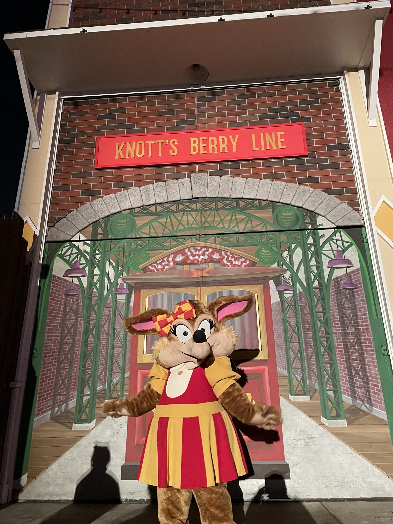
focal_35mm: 26
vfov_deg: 67.3
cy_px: 262
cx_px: 196
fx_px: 394
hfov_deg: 53.1
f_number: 1.6
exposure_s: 1/30
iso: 500
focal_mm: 4.2
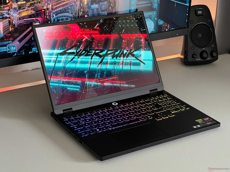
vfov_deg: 19.1
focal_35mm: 77
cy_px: 86
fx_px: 512
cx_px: 115
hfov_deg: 25.3
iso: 640
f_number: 2.8
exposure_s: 1/60
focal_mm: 9
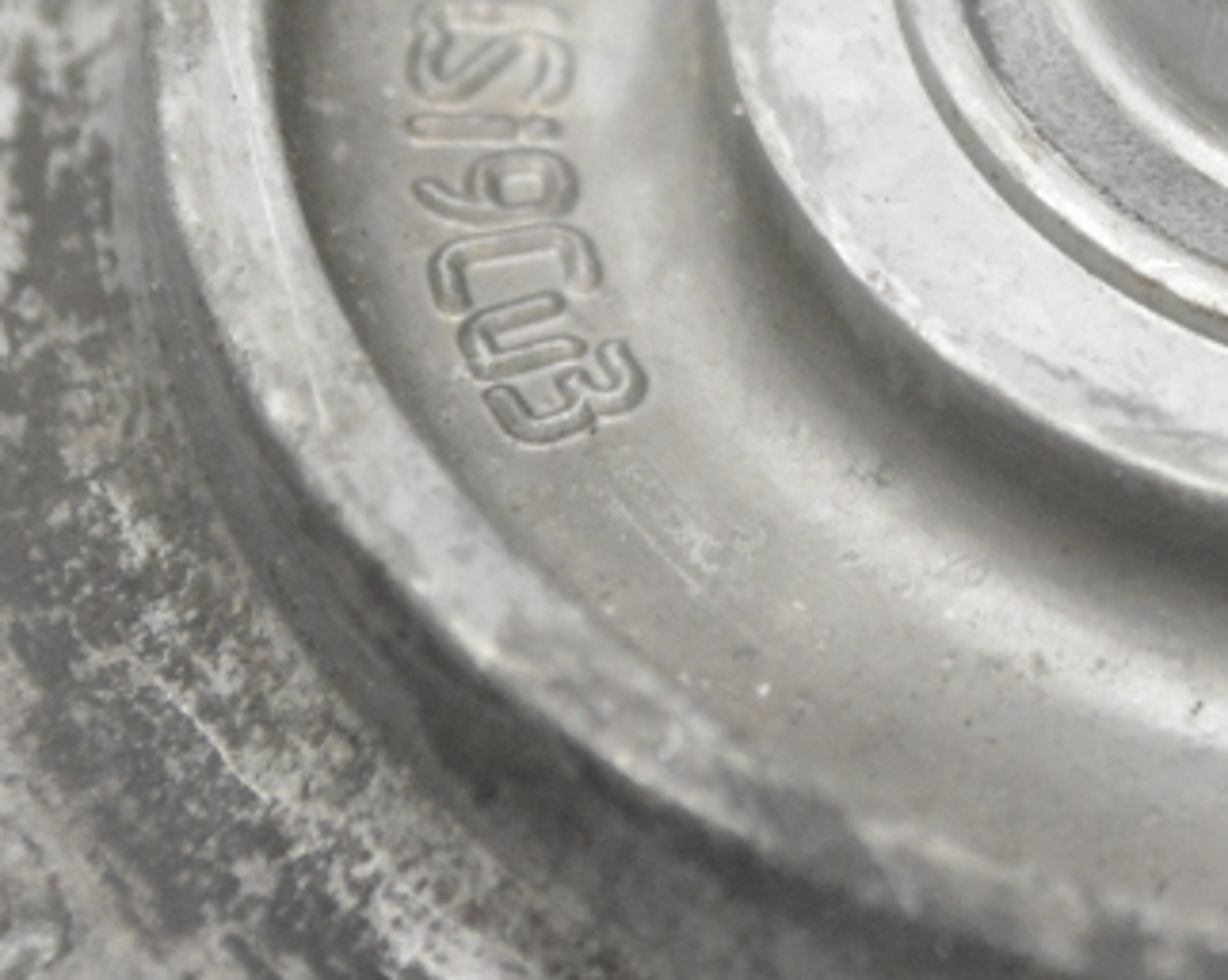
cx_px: 1567
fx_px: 8950
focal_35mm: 246
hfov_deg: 7.8
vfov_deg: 6.2
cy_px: -179
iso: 6400
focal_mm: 55
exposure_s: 1/250
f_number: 8
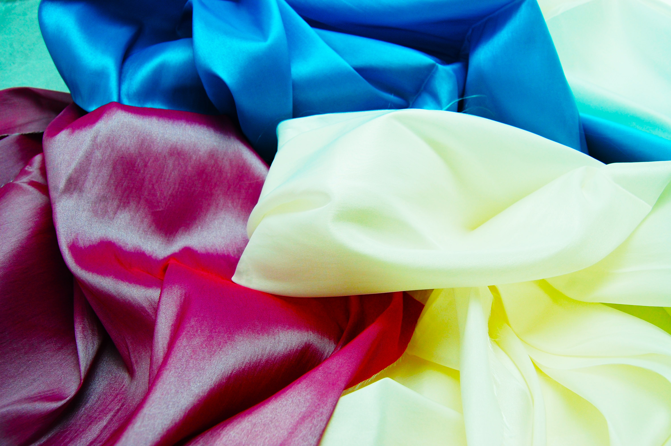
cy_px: 223
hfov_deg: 67.4
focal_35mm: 27
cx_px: 336
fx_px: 503
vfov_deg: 47.8
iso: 280
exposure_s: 1/60
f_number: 8
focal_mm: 18
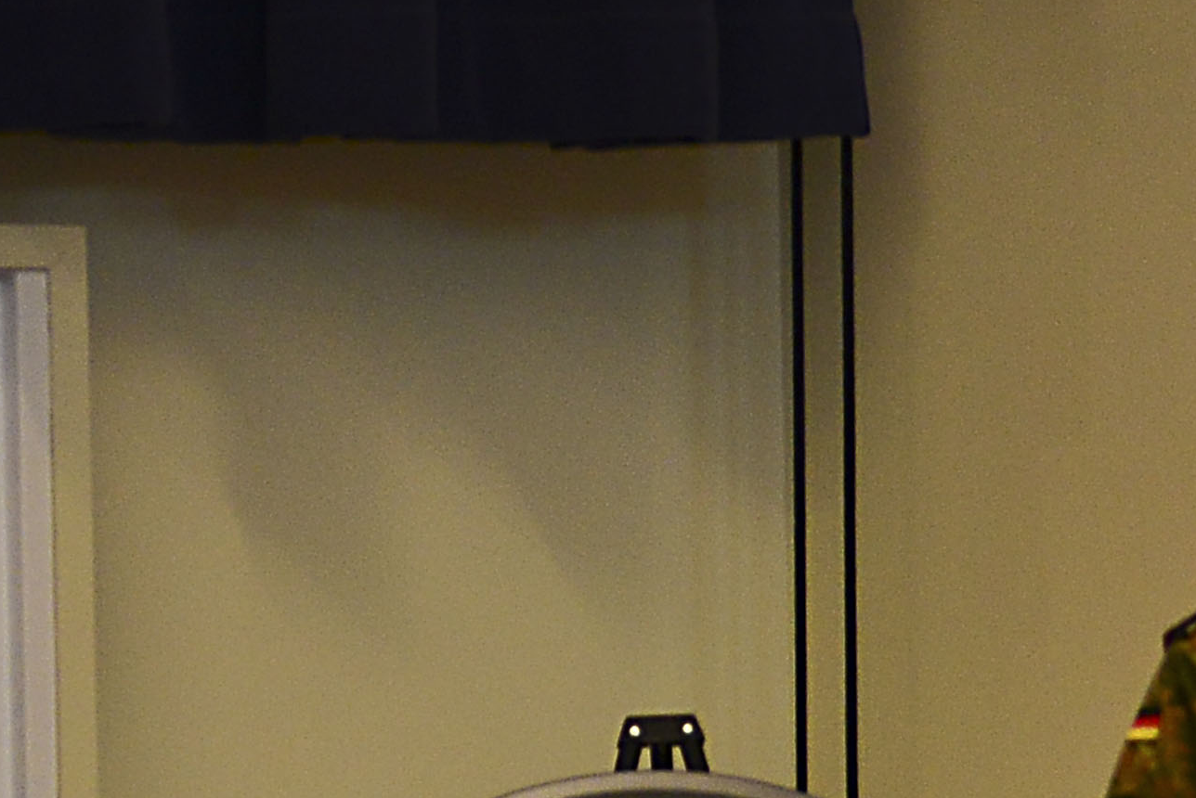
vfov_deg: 3.4
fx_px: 13294
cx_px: 2462
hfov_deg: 5.1
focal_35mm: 400
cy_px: 2068
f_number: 2.8
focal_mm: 70
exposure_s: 1/100
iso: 500
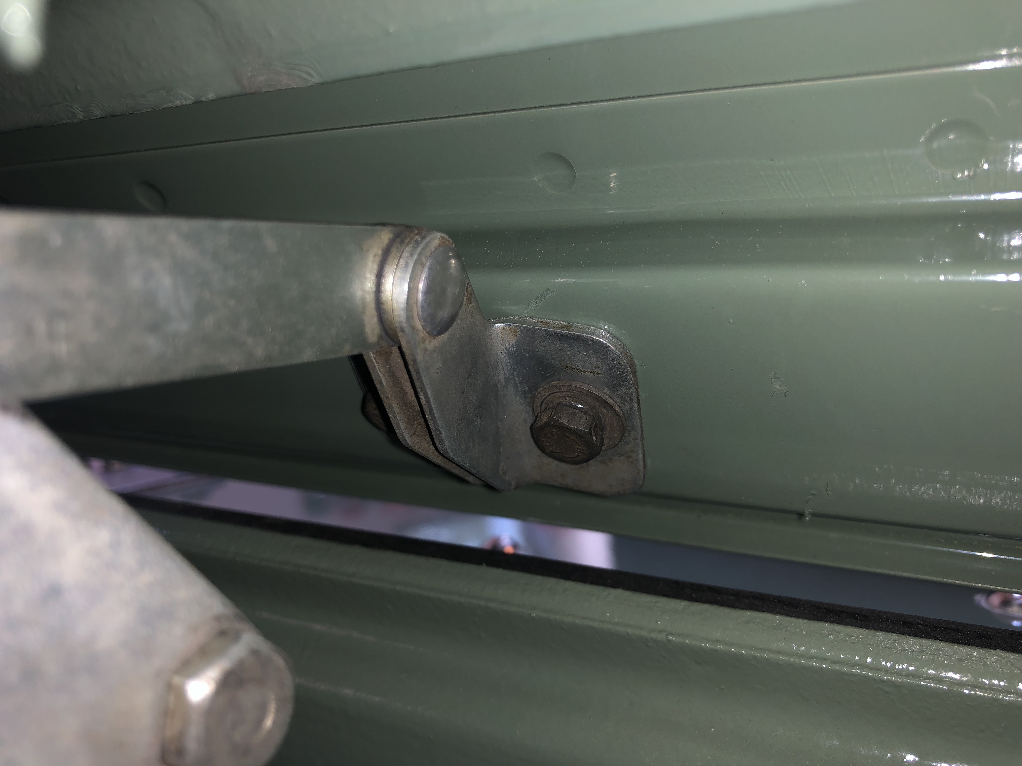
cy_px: 383
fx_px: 827
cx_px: 511
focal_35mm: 28
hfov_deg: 63.4
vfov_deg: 49.7
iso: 20
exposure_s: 1/15
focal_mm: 4
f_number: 1.8
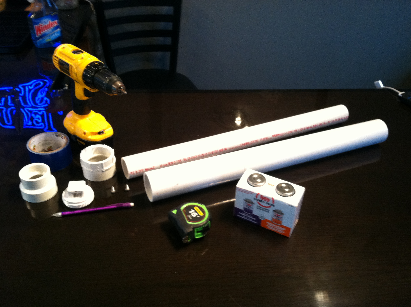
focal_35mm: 35
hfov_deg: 52.7
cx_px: 206
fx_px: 415
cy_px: 154
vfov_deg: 40.6
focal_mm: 3.85
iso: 250
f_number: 2.8
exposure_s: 1/15
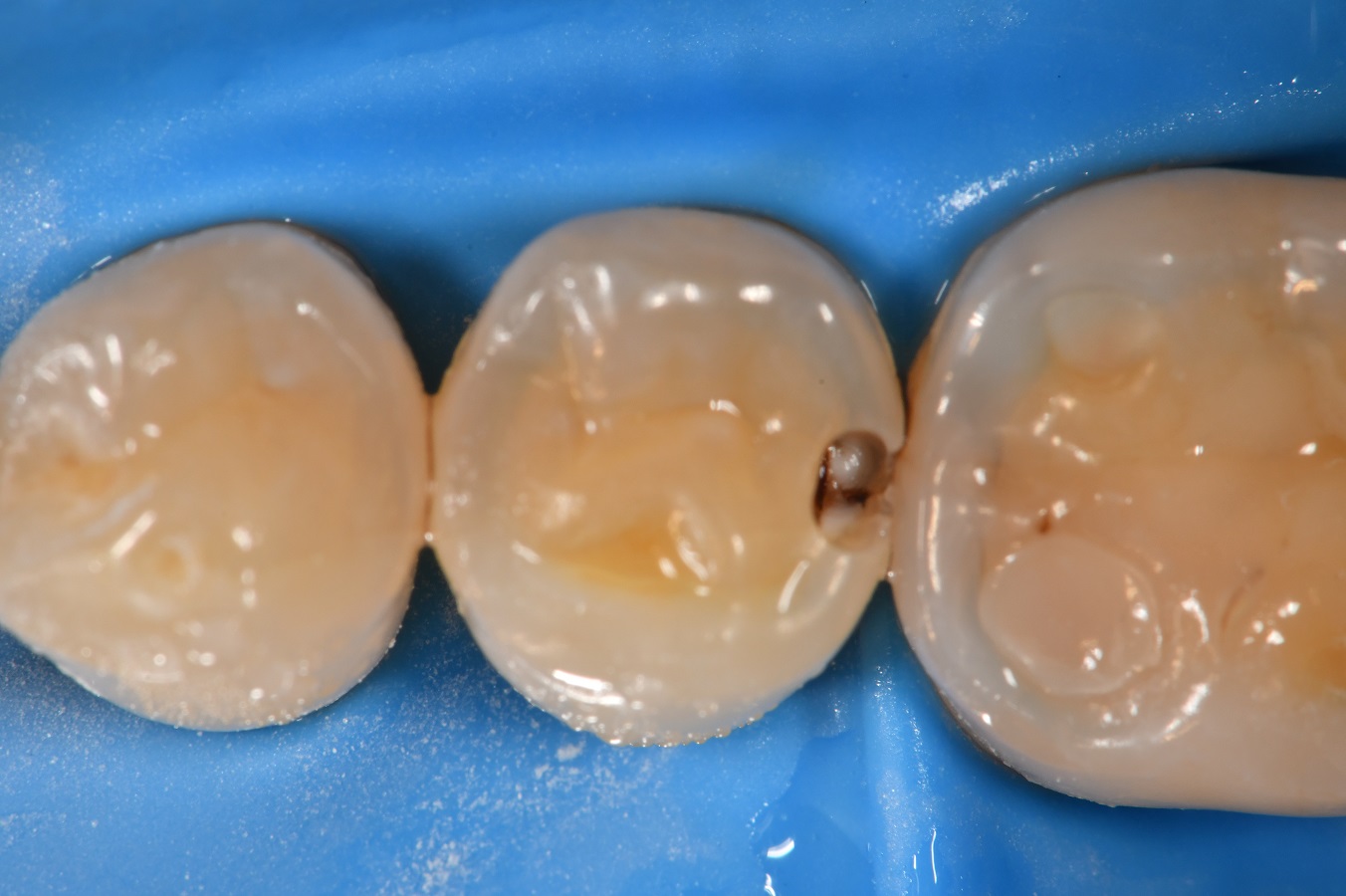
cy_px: 448
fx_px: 5867
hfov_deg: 13.1
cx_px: 673
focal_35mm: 157
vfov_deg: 8.7
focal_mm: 105
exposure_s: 1/160
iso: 200
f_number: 32
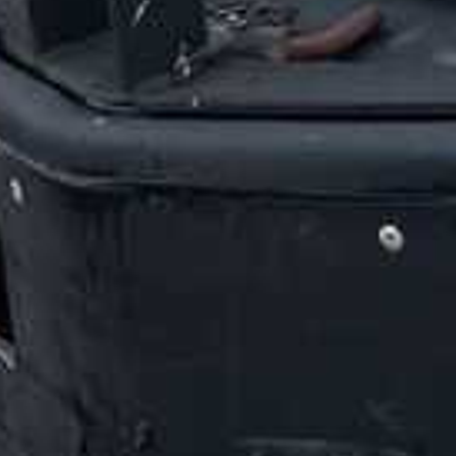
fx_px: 3607
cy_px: -599
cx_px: 1551
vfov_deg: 6.9
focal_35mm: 242
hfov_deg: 6.4
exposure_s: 1/2353
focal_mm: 5.7
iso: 50
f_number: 1.5
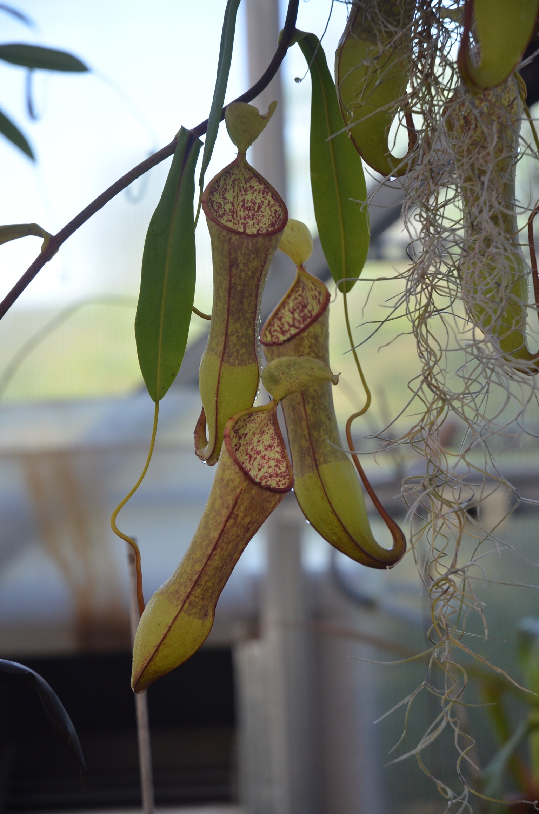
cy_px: 407
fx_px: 2369
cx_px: 270
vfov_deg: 19.5
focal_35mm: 105
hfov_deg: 13.0
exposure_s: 1/320
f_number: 4.5
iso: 400
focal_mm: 70
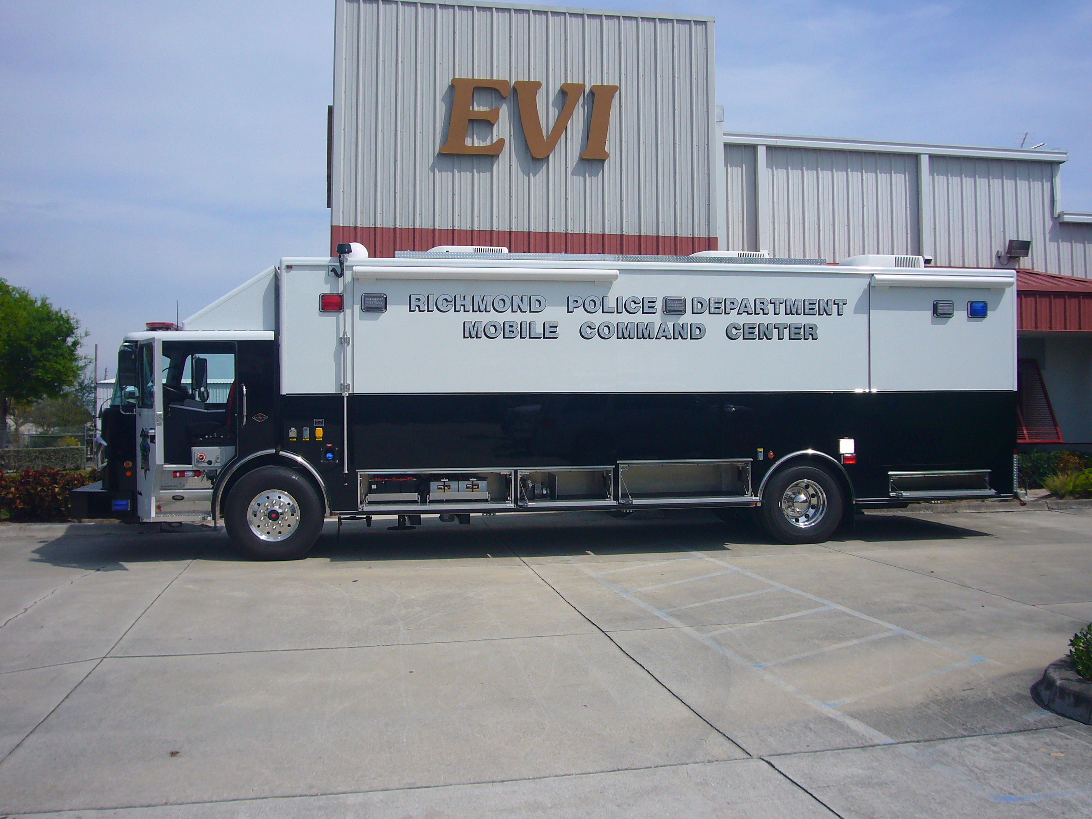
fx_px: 1104
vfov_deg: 40.7
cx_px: 546
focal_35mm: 35
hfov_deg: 52.6
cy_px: 410
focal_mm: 5.7
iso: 80
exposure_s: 1/640
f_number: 6.3
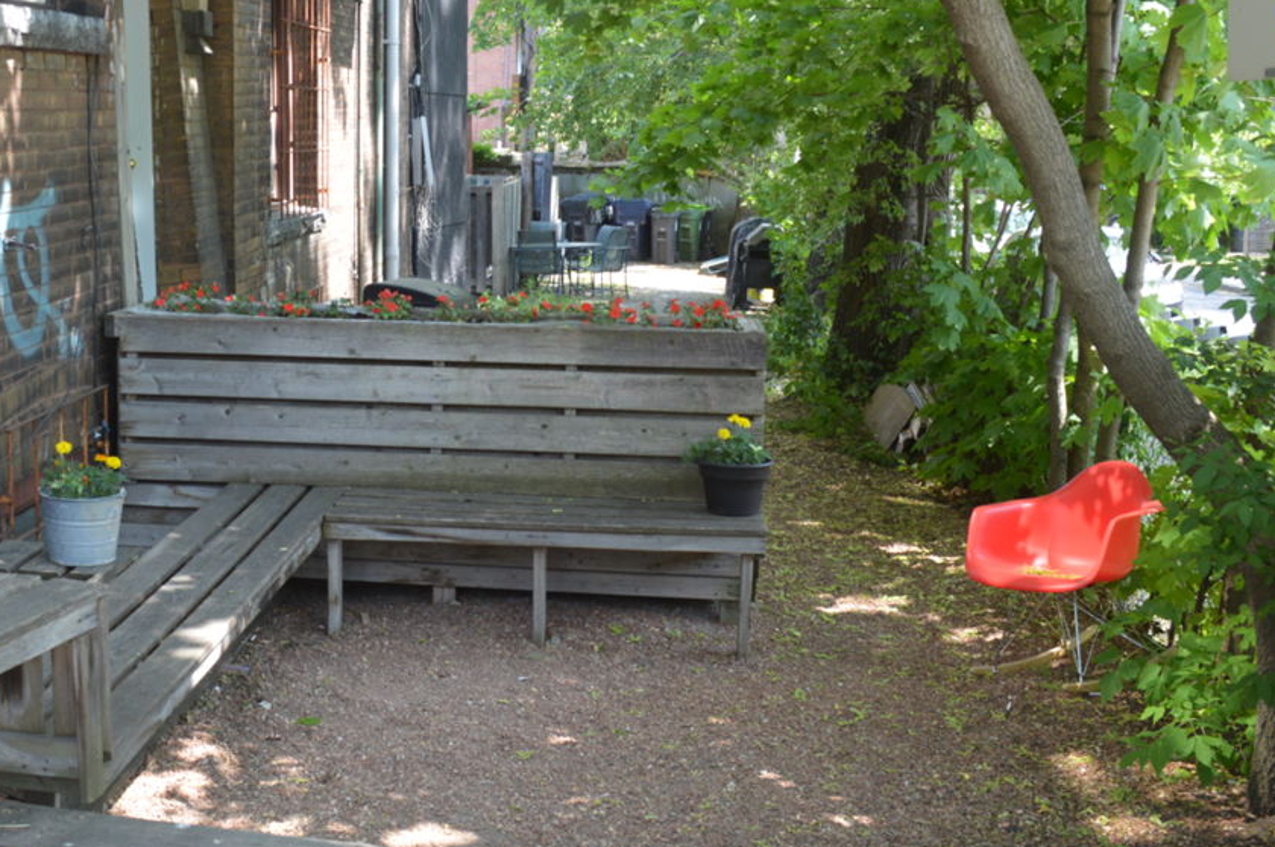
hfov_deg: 42.8
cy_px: 313
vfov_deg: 29.7
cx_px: 389
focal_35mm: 45
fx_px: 1592
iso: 400
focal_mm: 18
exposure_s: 1/125
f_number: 5.6
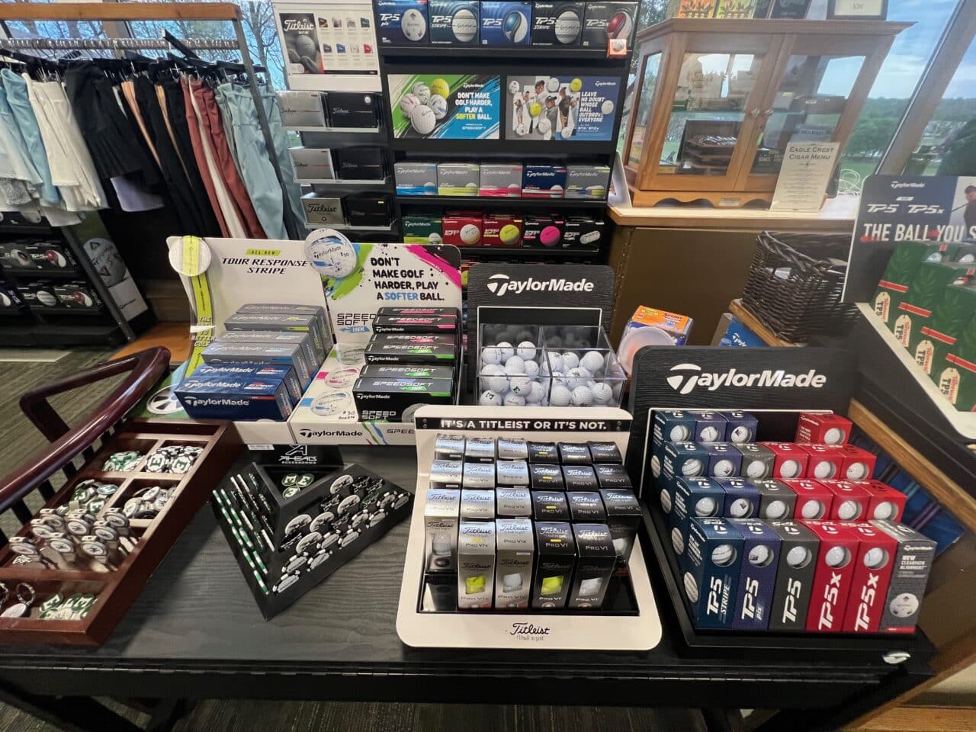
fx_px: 367
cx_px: 488
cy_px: 366
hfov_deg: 106.2
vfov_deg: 89.9
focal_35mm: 13
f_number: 1.8
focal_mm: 1.57
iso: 250
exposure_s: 1/106
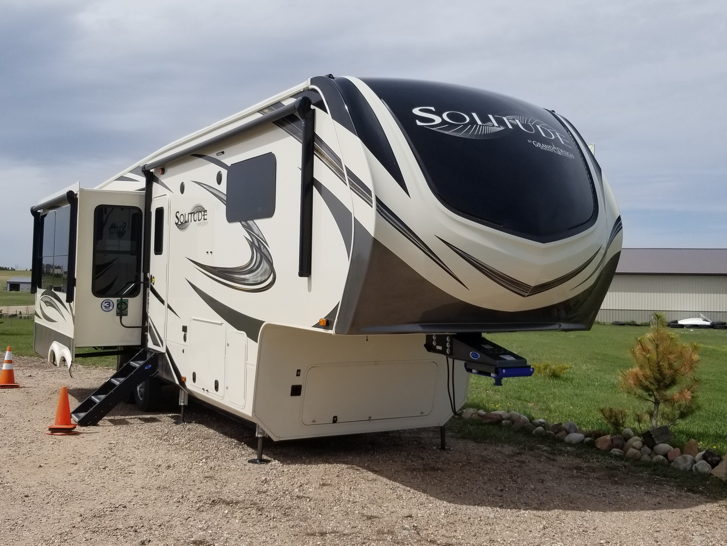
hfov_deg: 67.3
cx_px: 364
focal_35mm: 26
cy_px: 273
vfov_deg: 53.1
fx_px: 546
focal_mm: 4.25
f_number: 1.7
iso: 50
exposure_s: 1/4448
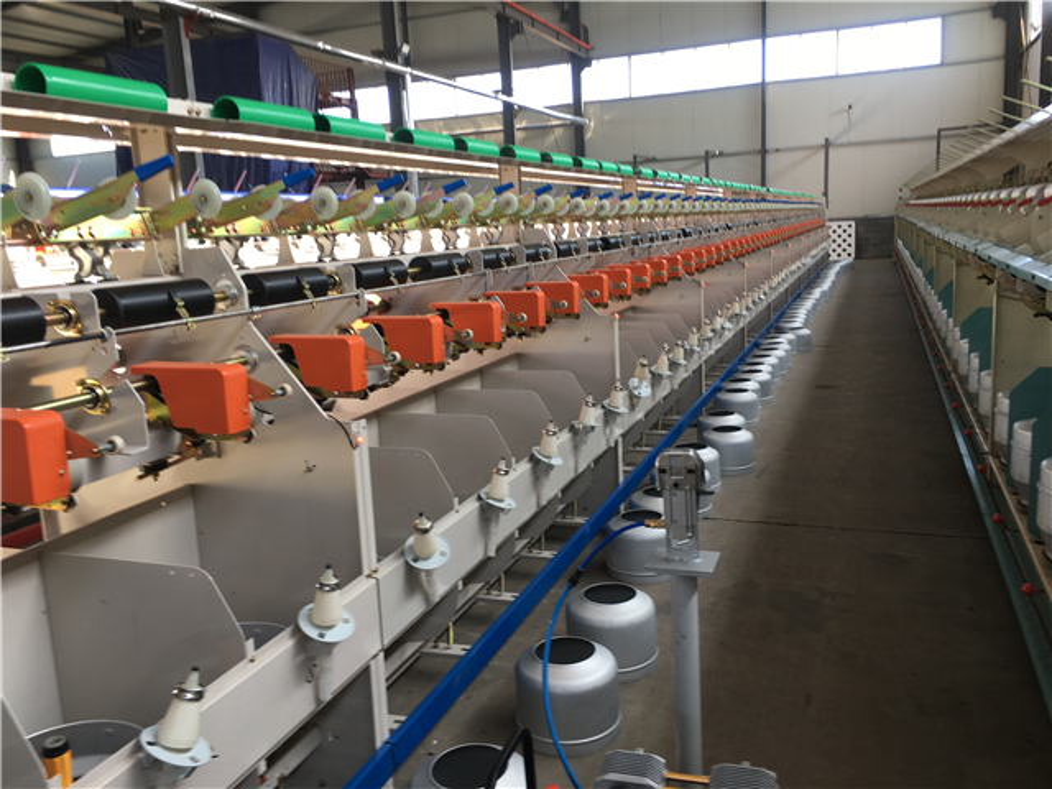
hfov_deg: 61.7
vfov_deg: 48.2
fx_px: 881
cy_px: 394
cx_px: 526
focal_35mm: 29
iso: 25
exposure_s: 1/50
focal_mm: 4.15
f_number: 2.2
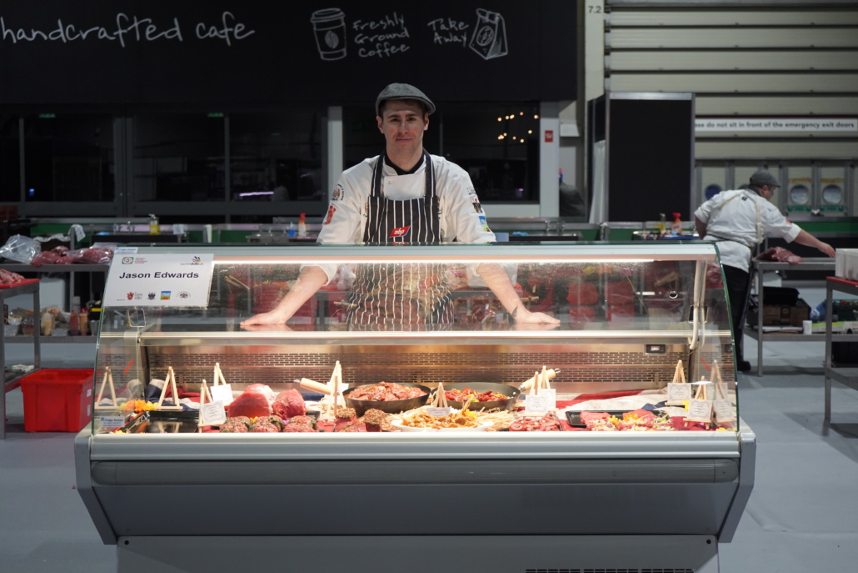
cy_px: 286
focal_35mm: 55
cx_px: 429
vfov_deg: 24.6
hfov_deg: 36.2
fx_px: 1311
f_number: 5
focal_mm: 55
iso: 3200
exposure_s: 1/160
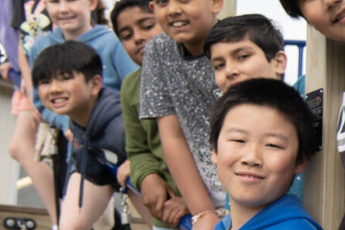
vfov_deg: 10.4
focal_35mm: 132
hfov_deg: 14.3
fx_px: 1265
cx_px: 553
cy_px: 193
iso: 400
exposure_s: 1/500
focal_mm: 38
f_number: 7.1
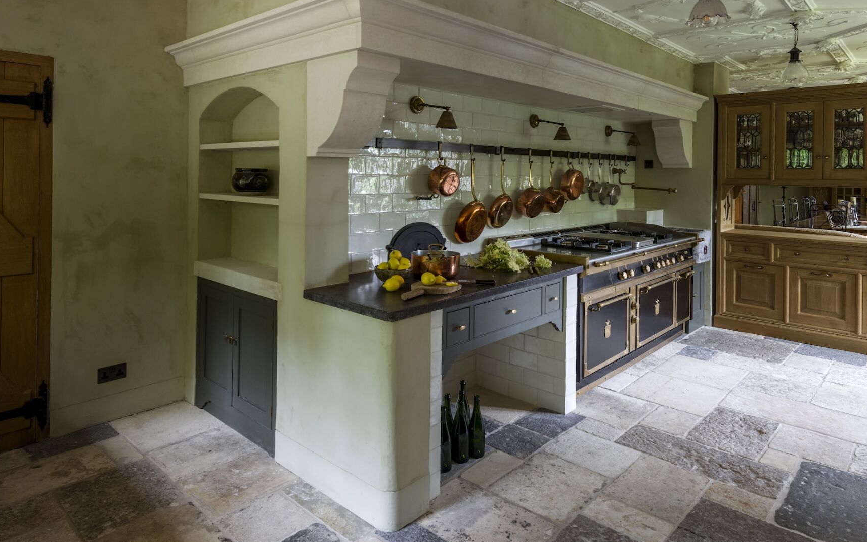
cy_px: 209
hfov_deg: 77.1
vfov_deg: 52.5
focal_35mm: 23
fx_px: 544
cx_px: 436
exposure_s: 1
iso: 200
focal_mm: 19
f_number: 11
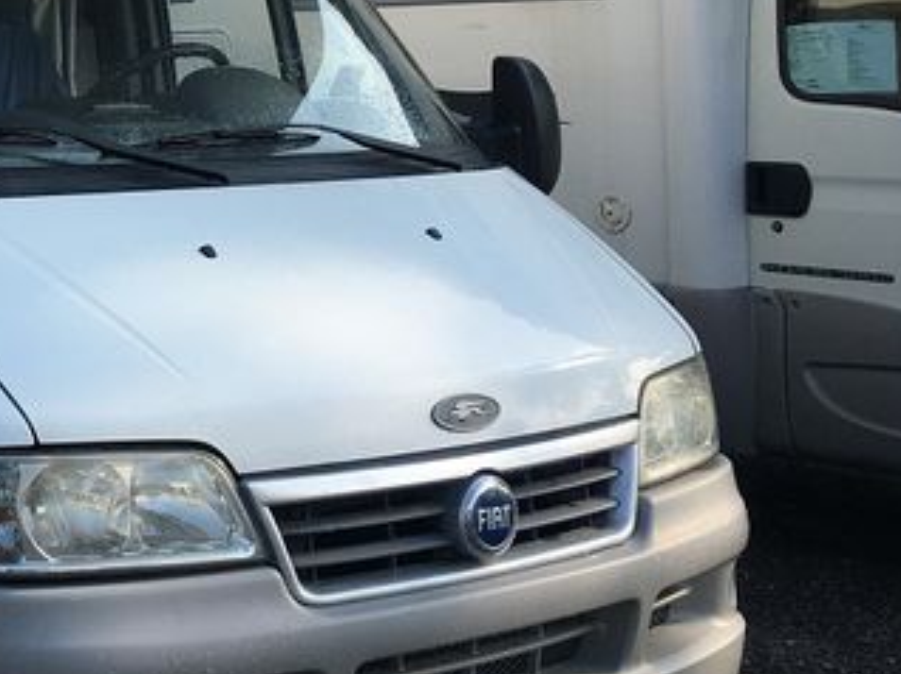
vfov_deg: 19.8
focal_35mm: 73
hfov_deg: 24.7
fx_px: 1899
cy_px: 71
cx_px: -110
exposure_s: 1/874
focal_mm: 4.15
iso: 25
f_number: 2.2
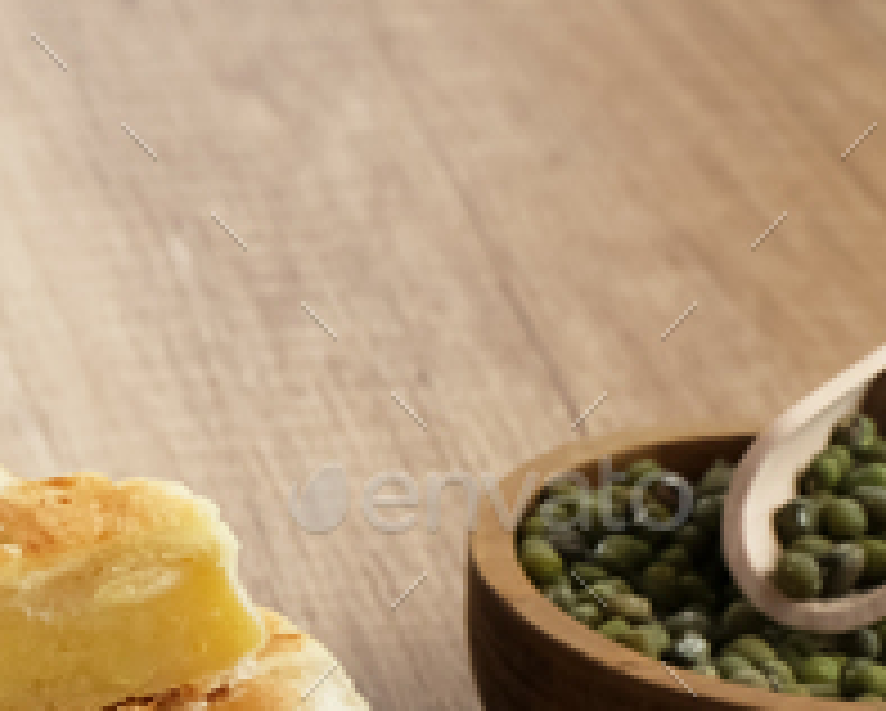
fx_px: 3911
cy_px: 709
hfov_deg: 12.6
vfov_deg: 10.3
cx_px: -198
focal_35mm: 149
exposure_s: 1/100
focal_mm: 35
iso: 320
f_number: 11
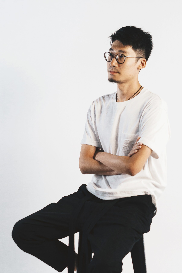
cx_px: 91
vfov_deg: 39.6
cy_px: 136
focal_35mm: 50
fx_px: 379
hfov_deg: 27.0
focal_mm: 50
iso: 1250
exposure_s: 1/125
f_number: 2.8
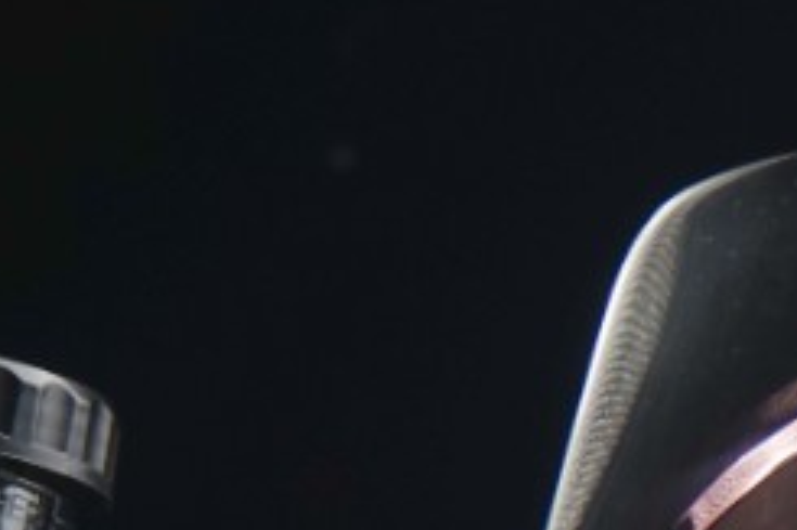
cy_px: 1380
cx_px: 950
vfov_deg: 3.7
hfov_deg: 5.6
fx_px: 8097
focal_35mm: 366
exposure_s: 1/125
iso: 50
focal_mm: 56
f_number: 8
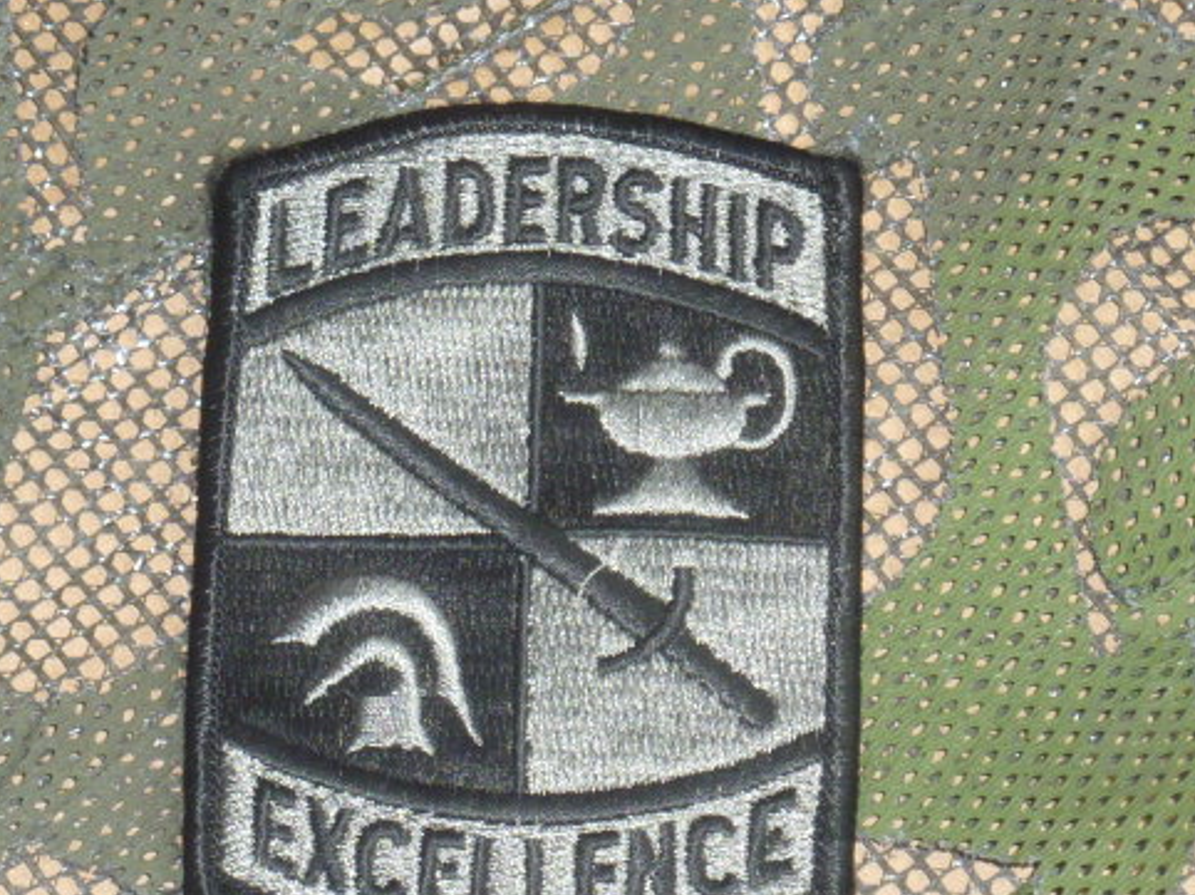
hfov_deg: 10.6
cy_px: 478
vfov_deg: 8.0
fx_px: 6418
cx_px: 503
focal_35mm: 186
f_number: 4.2
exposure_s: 1/40
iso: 100
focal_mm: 12.8
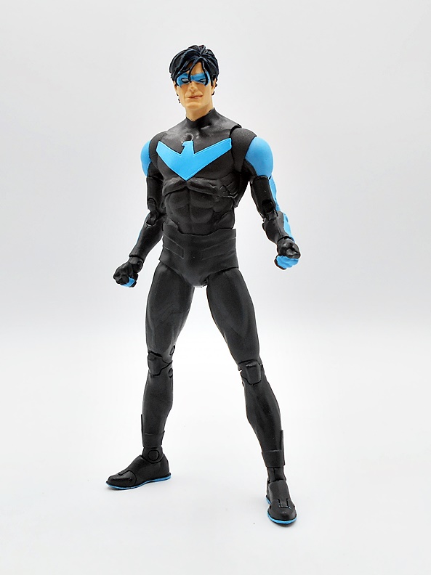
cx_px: 216
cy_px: 288
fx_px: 432
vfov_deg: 67.3
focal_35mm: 26
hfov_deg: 53.0
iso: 80
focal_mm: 4.6
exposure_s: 1/250
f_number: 3.2
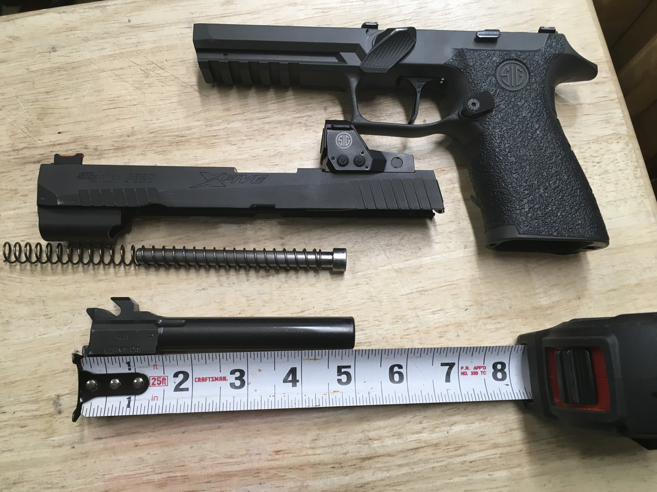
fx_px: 550
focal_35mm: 29
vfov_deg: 48.2
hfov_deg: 61.7
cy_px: 246
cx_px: 328
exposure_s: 1/30
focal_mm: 4.15
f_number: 2.2
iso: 32
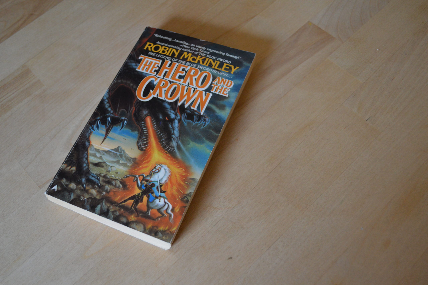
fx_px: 463
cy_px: 142
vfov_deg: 34.1
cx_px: 214
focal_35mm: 39
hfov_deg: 49.6
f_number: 4.2
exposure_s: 1/60
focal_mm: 26
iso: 1000
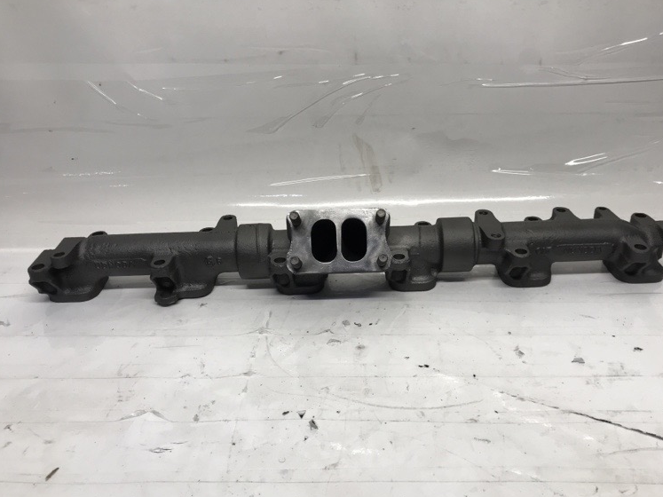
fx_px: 574
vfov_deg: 46.8
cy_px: 262
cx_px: 350
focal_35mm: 30
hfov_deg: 59.9
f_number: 1.8
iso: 25
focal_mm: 3.99
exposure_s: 1/120
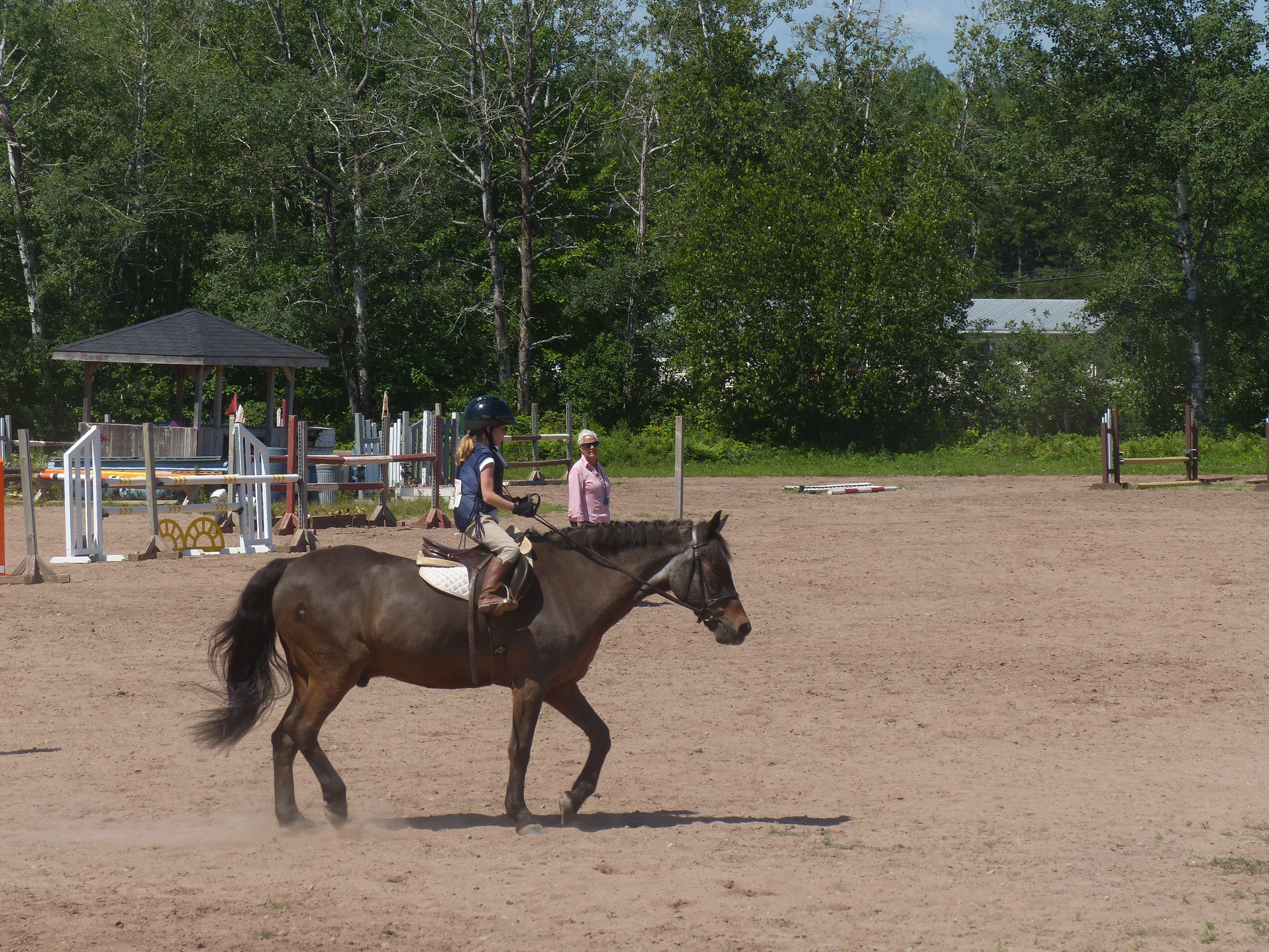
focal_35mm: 140
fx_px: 5132
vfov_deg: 10.6
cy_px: 476
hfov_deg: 14.1
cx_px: 634
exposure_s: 1/1300
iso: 100
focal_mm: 25.2
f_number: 4
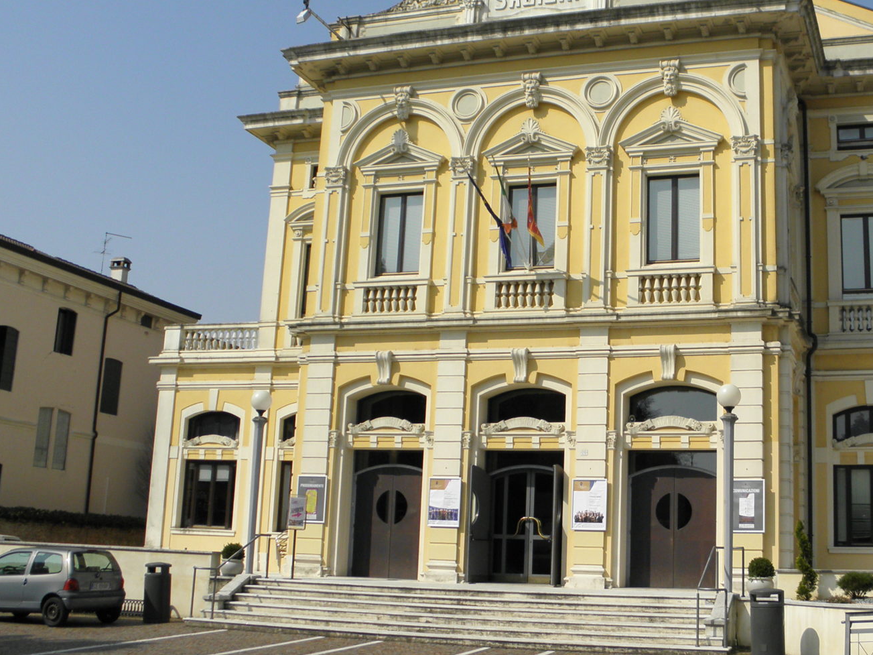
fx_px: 1110
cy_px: 291
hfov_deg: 42.4
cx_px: 578
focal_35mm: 44
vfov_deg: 32.8
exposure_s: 1/400
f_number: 7
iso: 100
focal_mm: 5
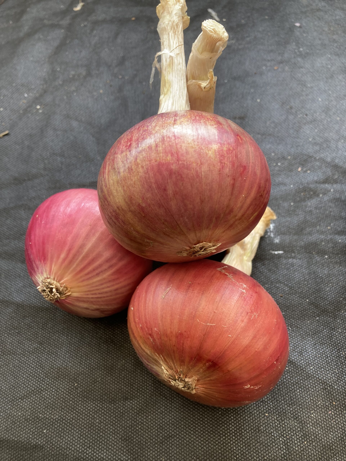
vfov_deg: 63.4
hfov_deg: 49.7
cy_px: 230
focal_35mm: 28
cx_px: 173
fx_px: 373
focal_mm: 3.99
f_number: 1.8
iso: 80
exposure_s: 1/71
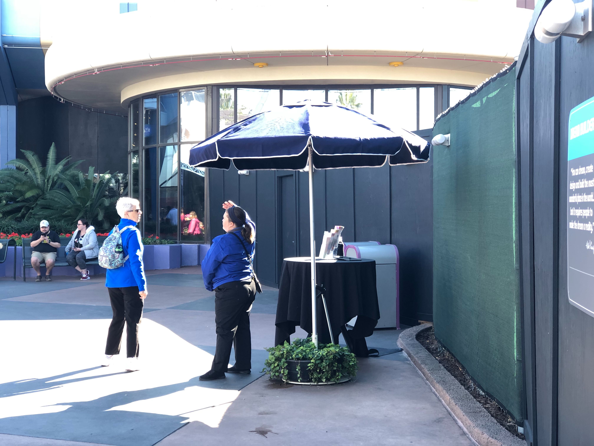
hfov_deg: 33.8
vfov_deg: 25.7
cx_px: 297
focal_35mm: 57
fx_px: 978
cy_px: 223
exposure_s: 1/120
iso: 80
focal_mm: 6.6
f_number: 2.8
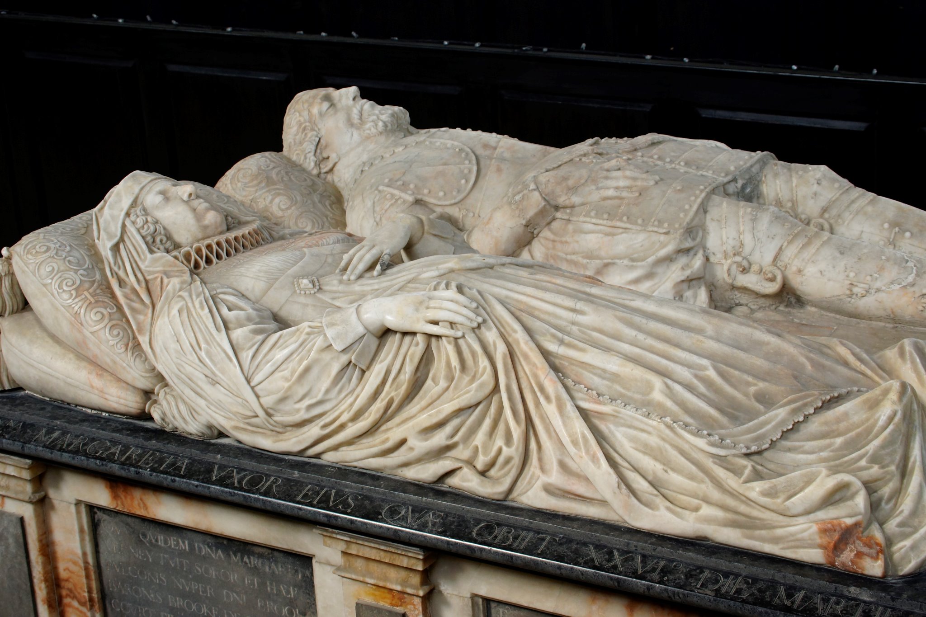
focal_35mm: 75
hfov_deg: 27.0
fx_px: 1929
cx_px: 463
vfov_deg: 18.2
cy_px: 308
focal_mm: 50
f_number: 10
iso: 400
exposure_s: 1/60
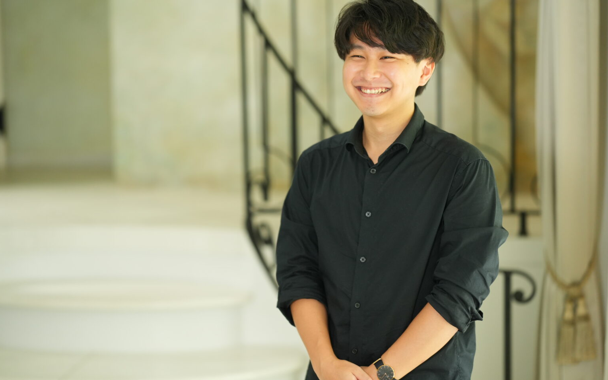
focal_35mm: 87
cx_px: 304
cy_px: 191
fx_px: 1442
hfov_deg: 23.8
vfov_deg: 15.0
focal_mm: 85
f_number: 1.6
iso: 1250
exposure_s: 1/125
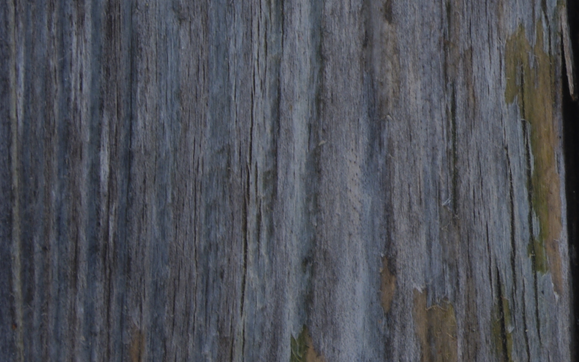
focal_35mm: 228
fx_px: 3599
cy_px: -60
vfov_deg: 5.7
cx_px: 873
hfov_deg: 9.0
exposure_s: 1/80
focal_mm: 47.5
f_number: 7.1
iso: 100
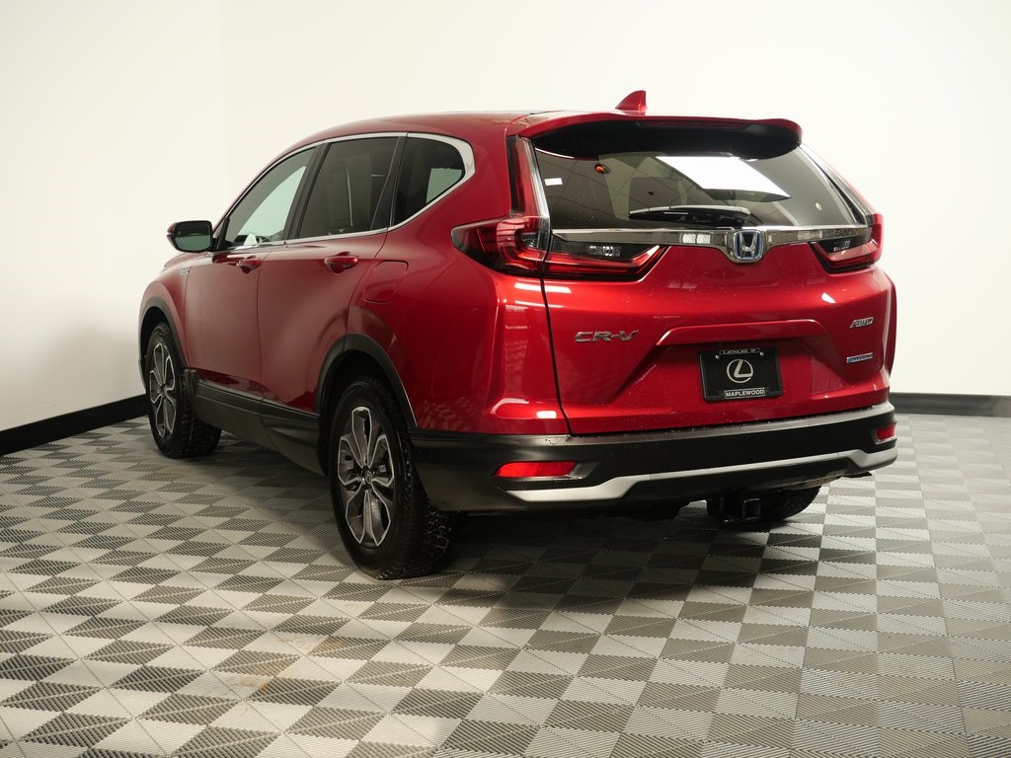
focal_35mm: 40
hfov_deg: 46.8
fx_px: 1168
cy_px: 379
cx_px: 506
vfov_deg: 36.0
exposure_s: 1/200
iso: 250
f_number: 5
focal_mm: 20
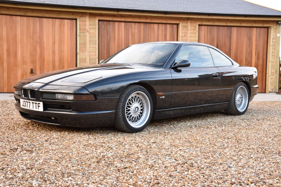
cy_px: 94
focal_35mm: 45
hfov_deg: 43.6
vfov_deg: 29.9
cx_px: 140
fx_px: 351
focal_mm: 30
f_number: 5.6
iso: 400
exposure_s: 1/125
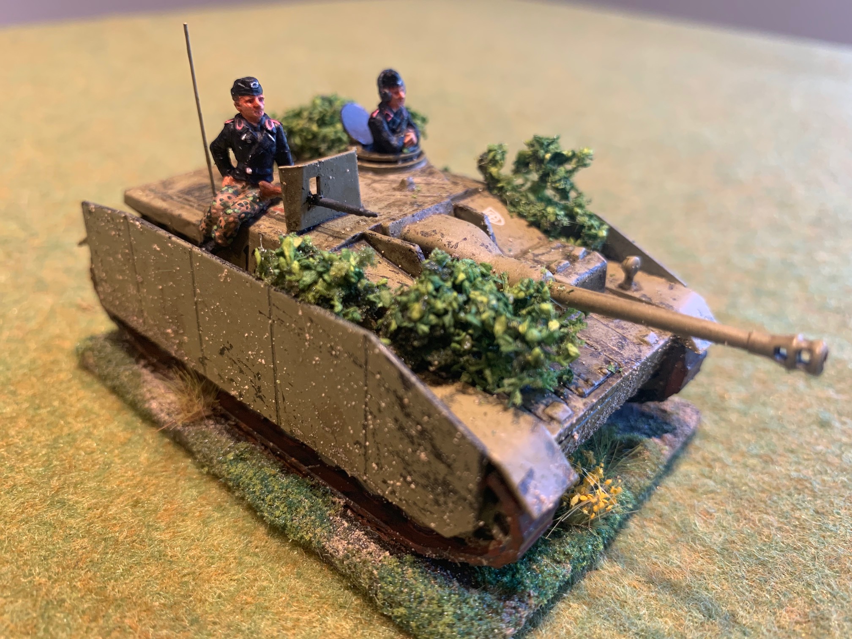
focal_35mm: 26
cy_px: 320
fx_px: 640
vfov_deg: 53.1
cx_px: 426
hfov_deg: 67.3
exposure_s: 1/50
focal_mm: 4.25
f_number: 1.8
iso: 100
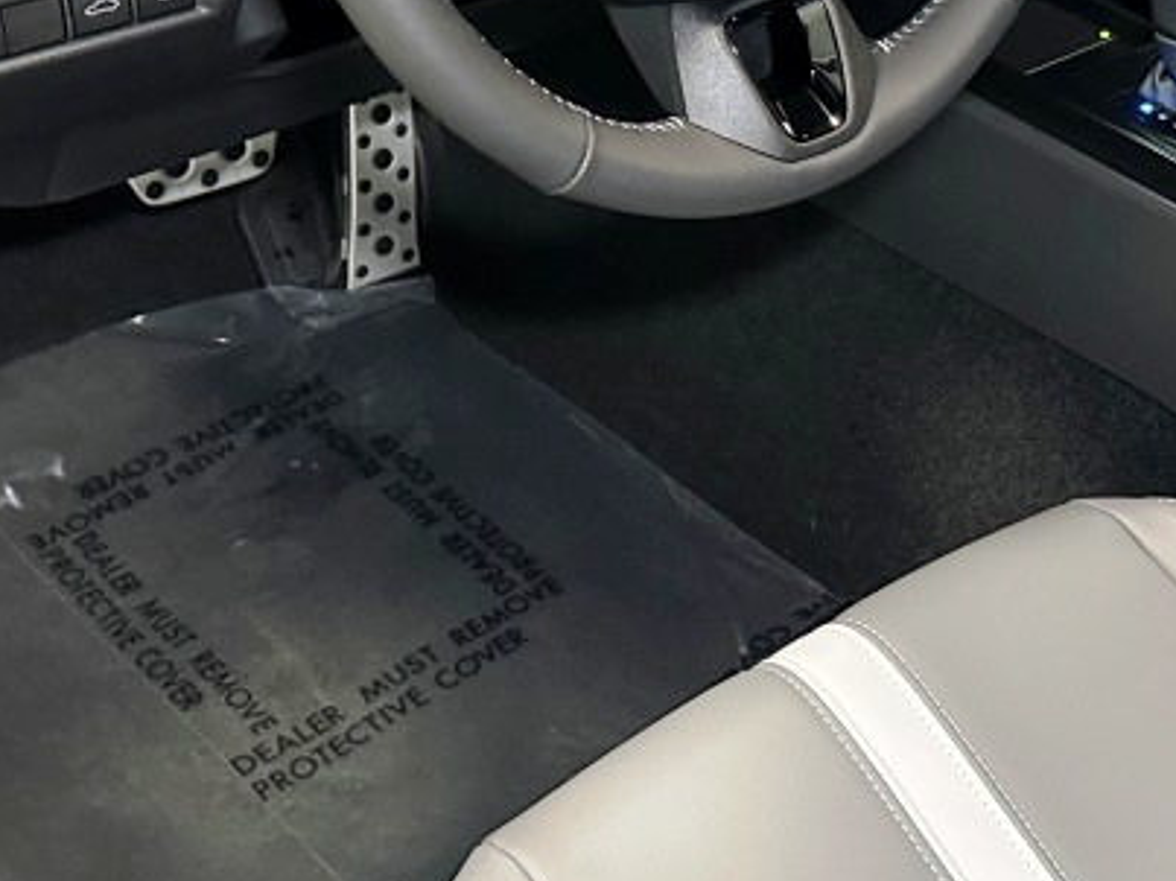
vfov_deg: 23.6
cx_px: 785
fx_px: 2072
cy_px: 149
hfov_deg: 31.4
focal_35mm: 61
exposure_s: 1/40
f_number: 1.78
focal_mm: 6.86
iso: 1000
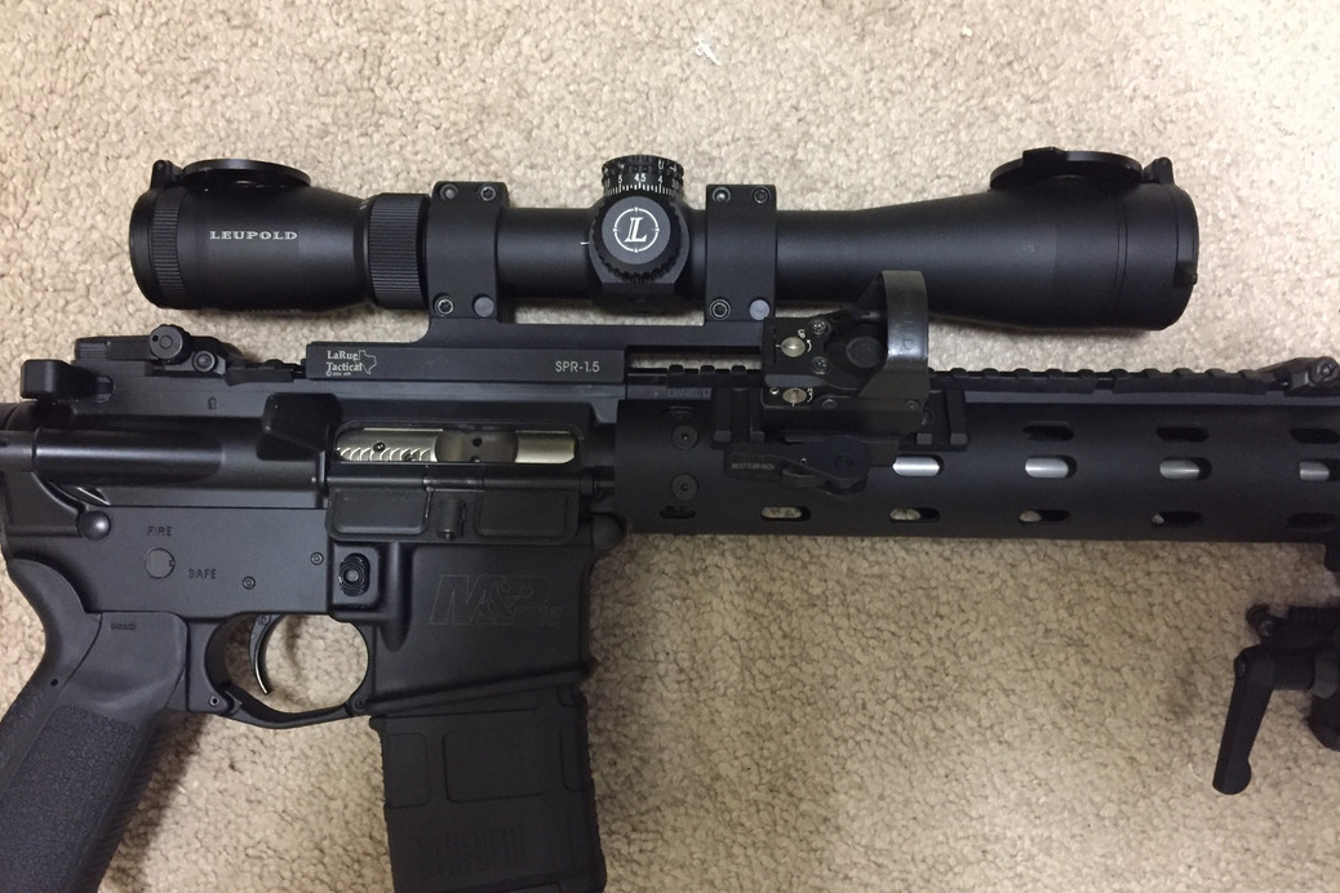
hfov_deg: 60.3
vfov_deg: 42.3
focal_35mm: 31
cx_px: 673
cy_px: 477
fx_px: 1154
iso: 400
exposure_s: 1/15
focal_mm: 4.15
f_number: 2.2
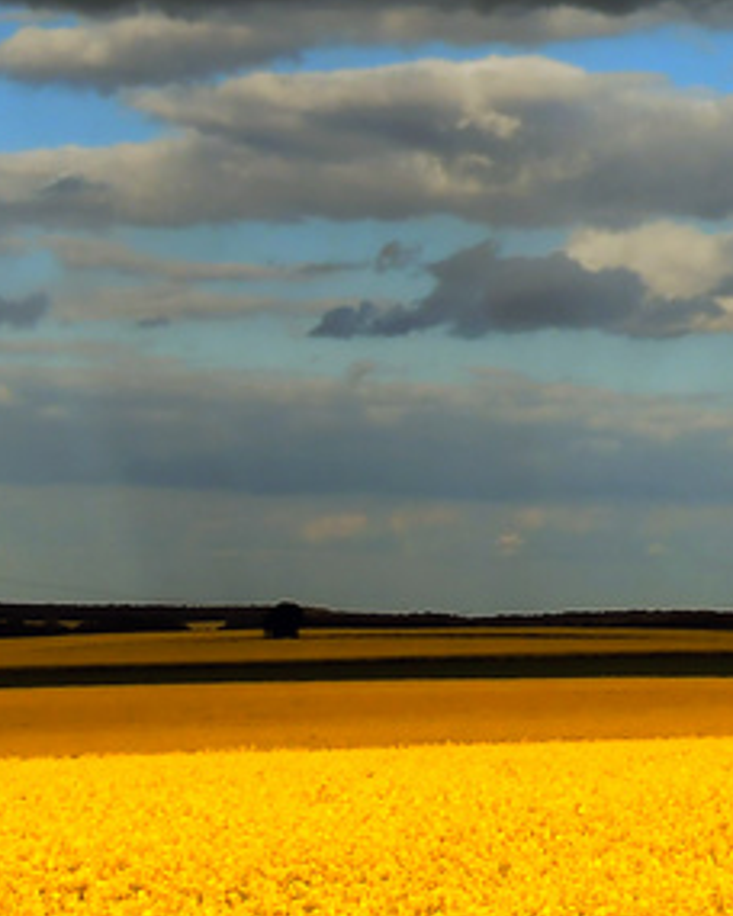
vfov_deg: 13.1
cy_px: -87
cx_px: 1556
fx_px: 3905
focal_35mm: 144
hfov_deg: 9.8
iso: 125
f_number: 18
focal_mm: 18
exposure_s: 1/100
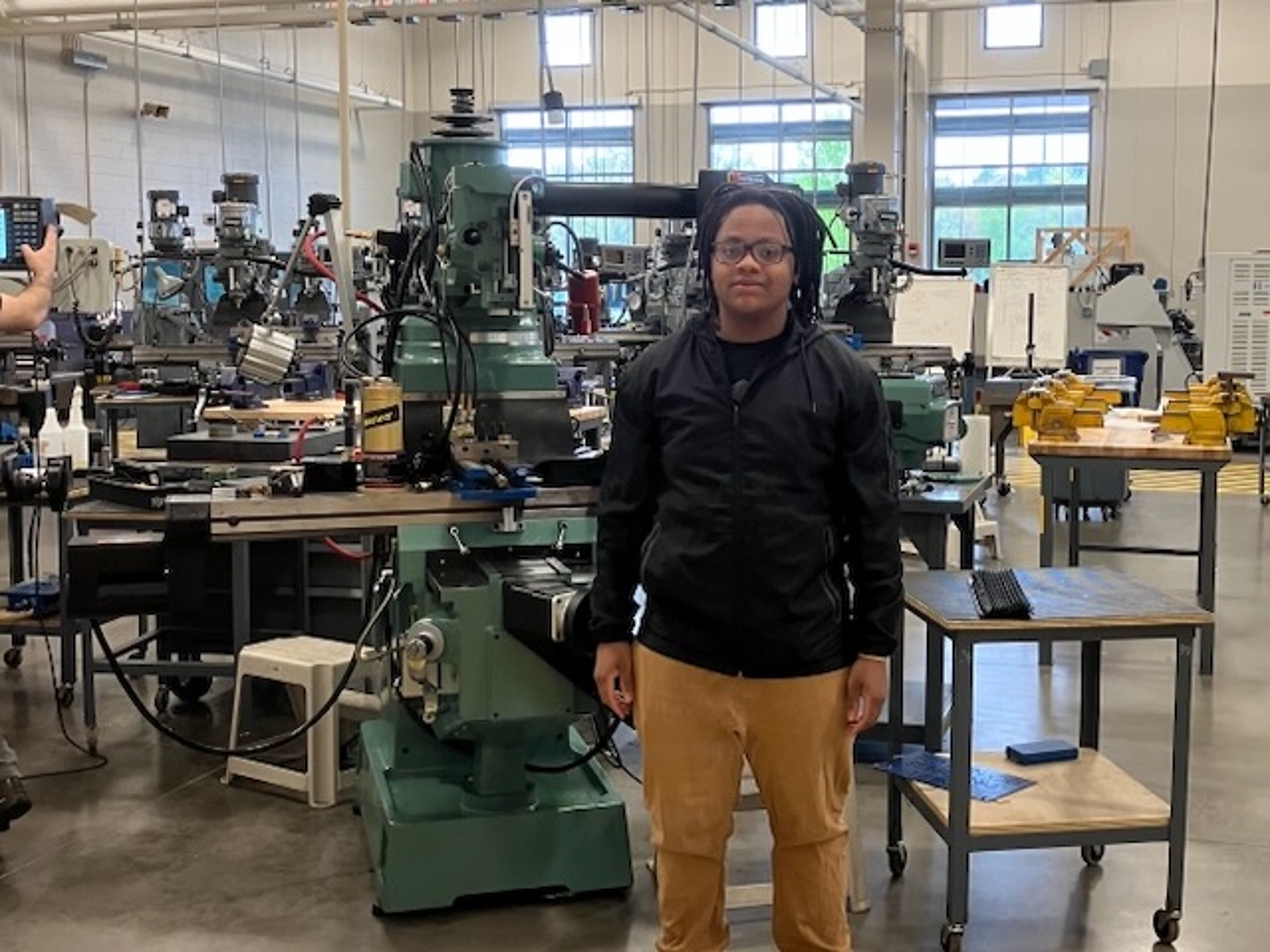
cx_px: 635
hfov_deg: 63.4
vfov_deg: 49.7
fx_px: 1027
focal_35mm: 28
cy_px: 476
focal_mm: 3.99
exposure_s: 1/60
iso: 100
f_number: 1.8
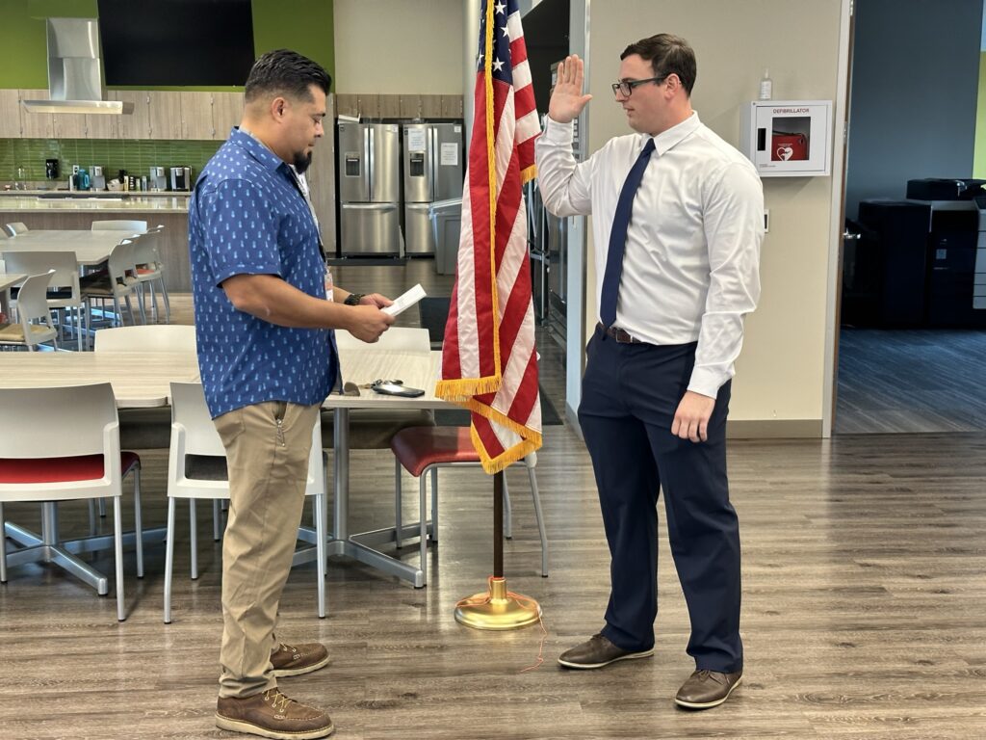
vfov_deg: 30.3
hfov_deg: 39.7
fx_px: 1367
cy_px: 370
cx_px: 493
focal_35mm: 48
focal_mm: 6.86
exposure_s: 1/60
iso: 160
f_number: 1.78
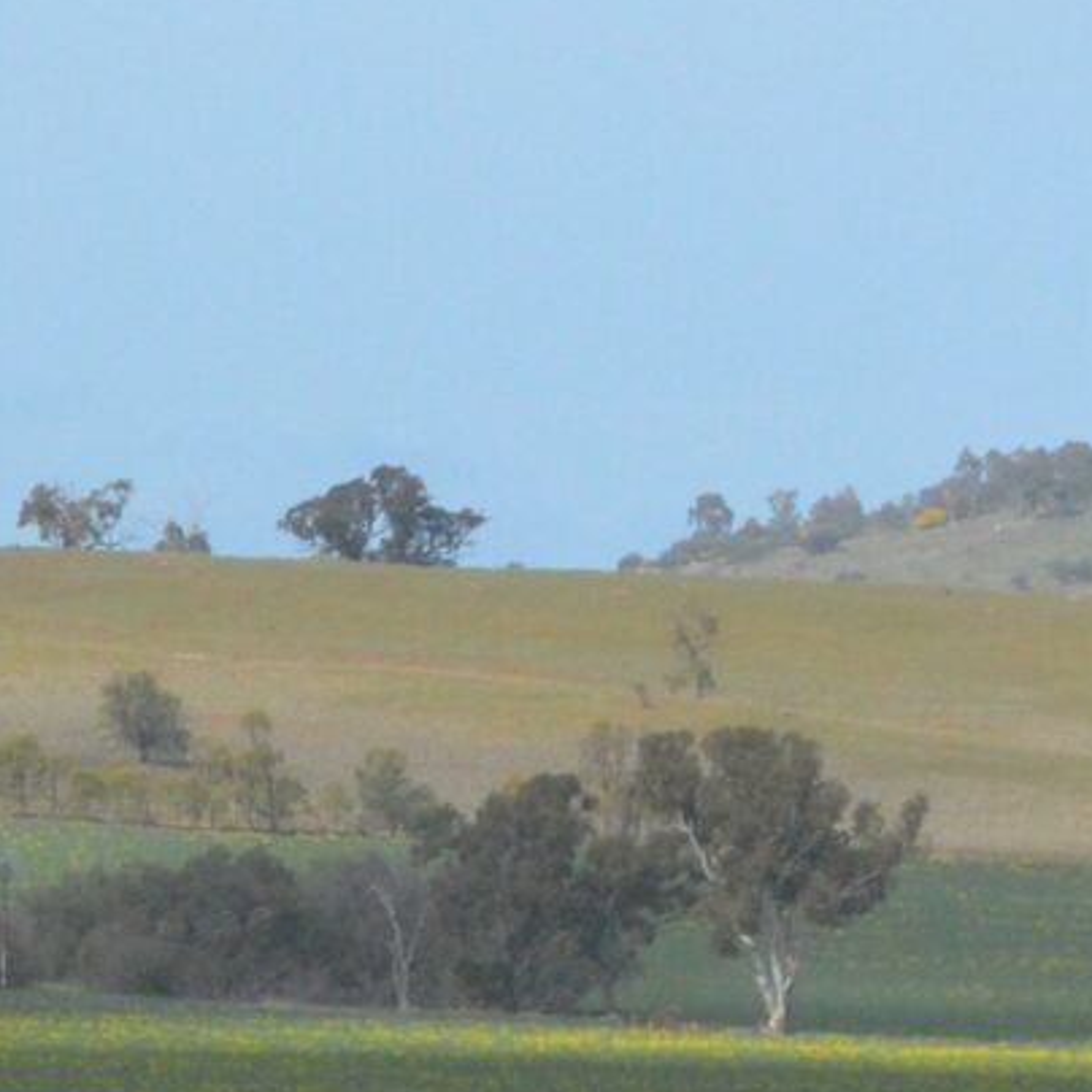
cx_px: -870
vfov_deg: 2.4
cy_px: 889
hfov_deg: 2.4
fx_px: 25911
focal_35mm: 726
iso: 1000
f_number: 10
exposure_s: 1/1600
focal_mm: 90
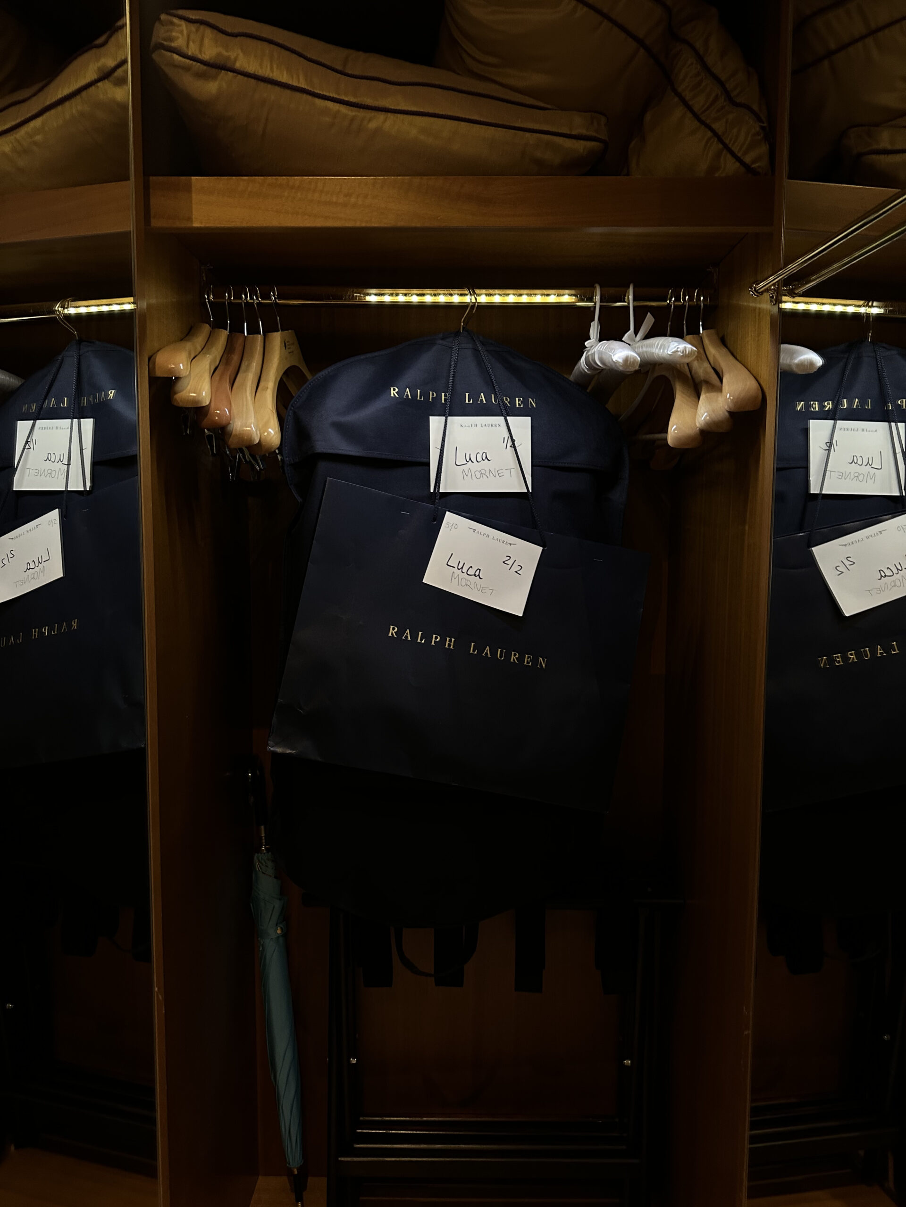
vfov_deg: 71.6
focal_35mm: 24
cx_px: 453
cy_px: 604
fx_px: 838
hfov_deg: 56.8
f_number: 1.78
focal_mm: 6.86
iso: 320
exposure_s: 1/50
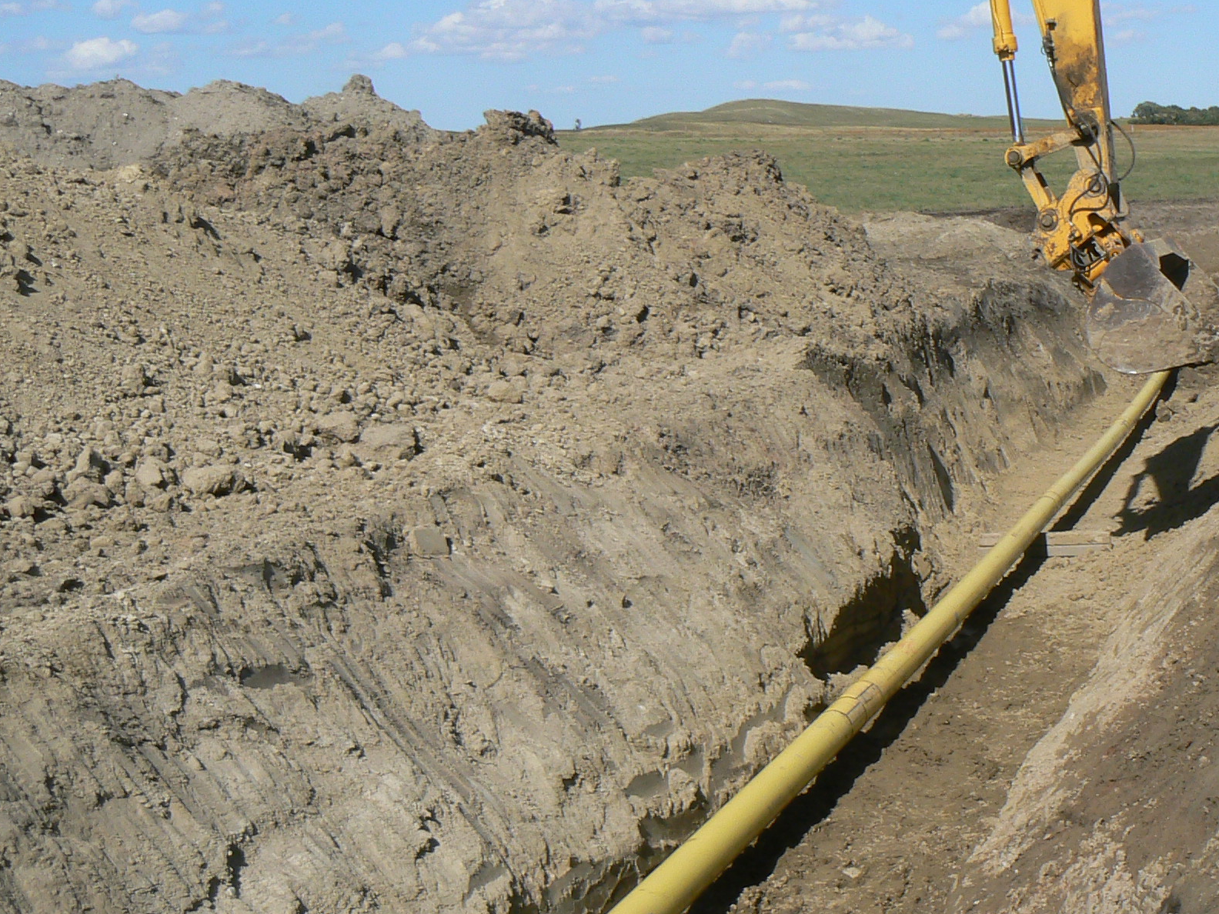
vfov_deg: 22.9
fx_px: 2254
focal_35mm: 64
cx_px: 1047
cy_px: 571
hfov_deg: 29.3
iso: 80
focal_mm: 6
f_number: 8
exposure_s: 1/400
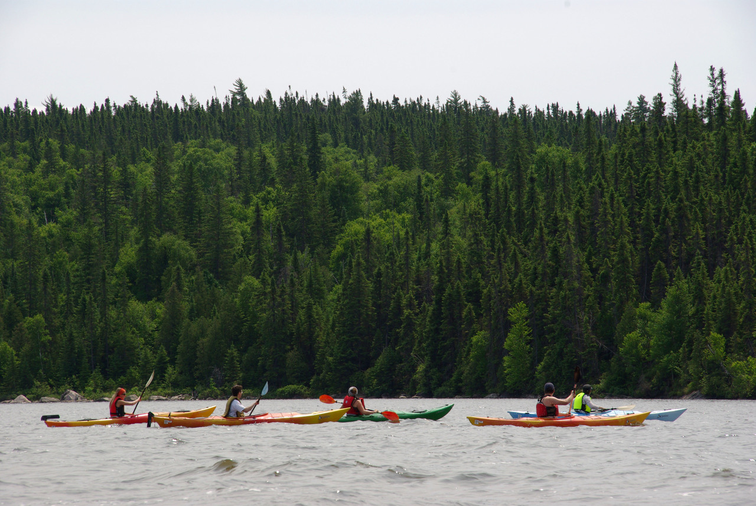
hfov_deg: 14.7
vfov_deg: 9.9
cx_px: 378
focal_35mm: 140
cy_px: 253
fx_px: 2933
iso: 200
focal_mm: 93
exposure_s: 1/250
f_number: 13
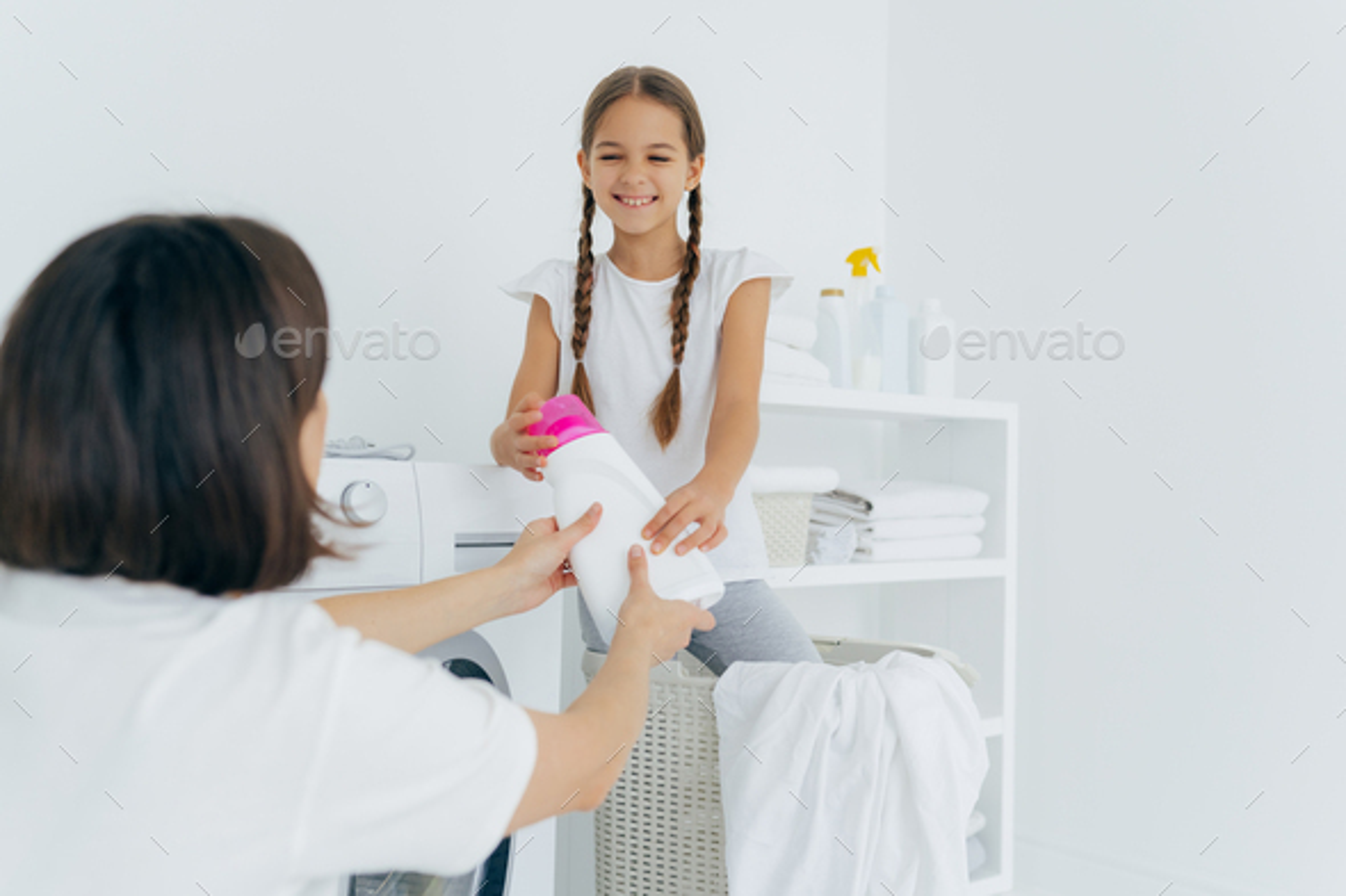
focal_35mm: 35
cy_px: 448
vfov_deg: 37.8
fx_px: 1308
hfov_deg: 54.4
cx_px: 673
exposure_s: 1/320
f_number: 2.8
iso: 320
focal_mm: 35
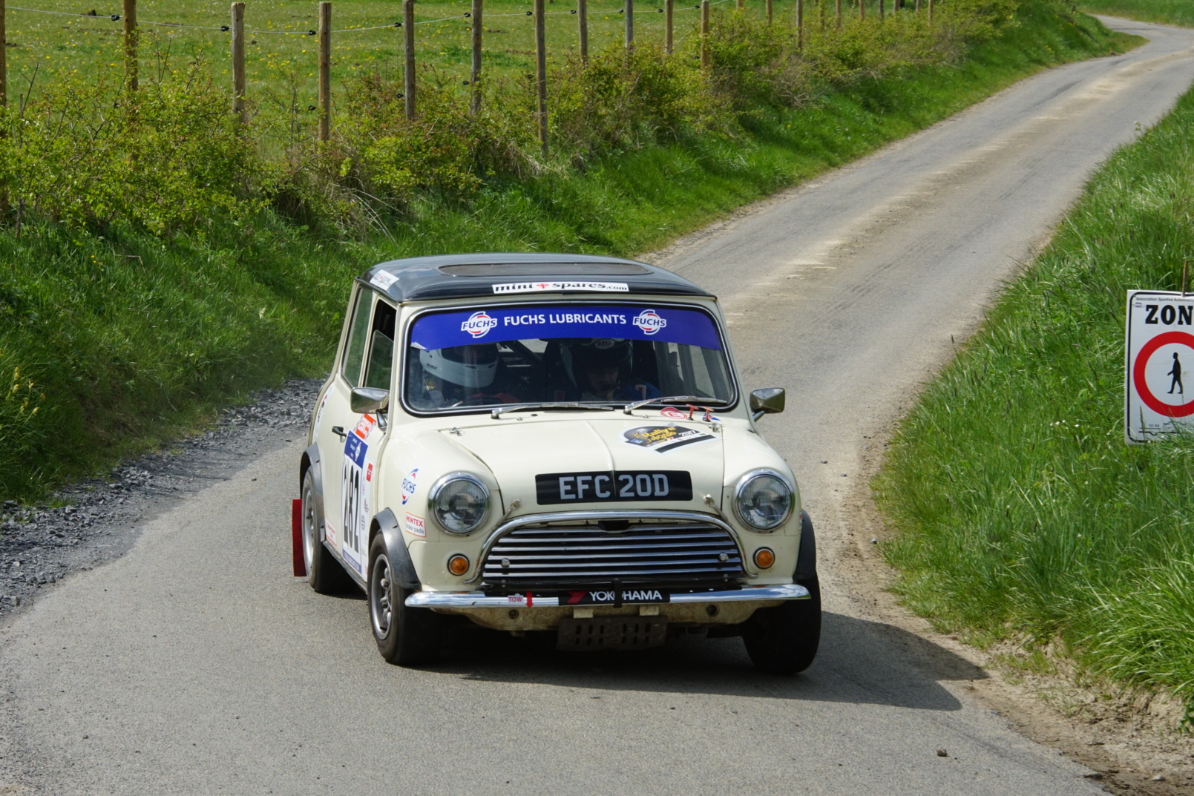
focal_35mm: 204
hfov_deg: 10.1
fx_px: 6750
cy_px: 399
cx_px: 596
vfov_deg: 6.8
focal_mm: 135
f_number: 13
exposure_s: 1/500
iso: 500
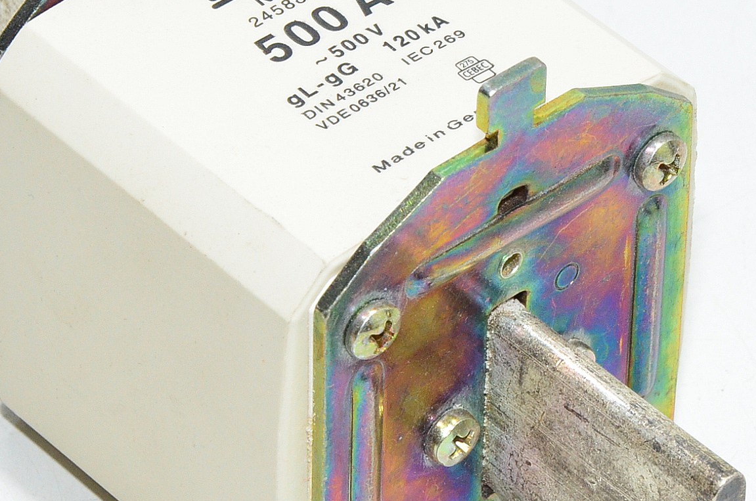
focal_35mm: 337
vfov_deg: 4.1
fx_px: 7066
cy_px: 283
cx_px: 389
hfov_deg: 6.1
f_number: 16
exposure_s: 1/50
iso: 1600
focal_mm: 105
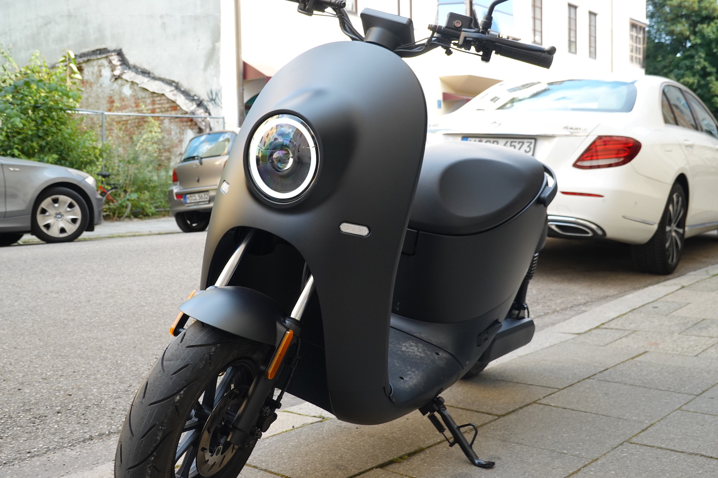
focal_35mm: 40
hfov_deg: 48.5
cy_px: 239
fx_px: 798
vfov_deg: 33.4
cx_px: 359
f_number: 4
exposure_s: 1/40
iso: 320
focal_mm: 14.99
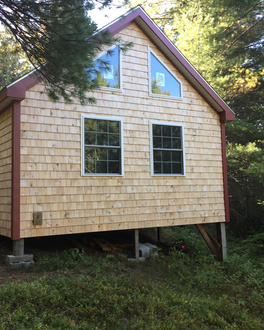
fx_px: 371
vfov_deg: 47.9
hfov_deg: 39.1
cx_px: 111
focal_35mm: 38
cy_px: 165
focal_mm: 4.15
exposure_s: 1/120
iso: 50
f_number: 2.2
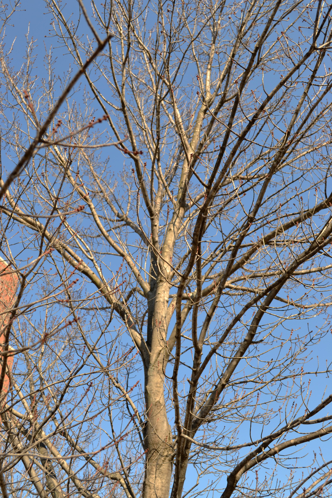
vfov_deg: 49.6
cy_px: 249
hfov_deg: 34.2
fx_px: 539
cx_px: 166
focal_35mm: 39
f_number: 7.1
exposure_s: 1/200
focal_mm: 26
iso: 100
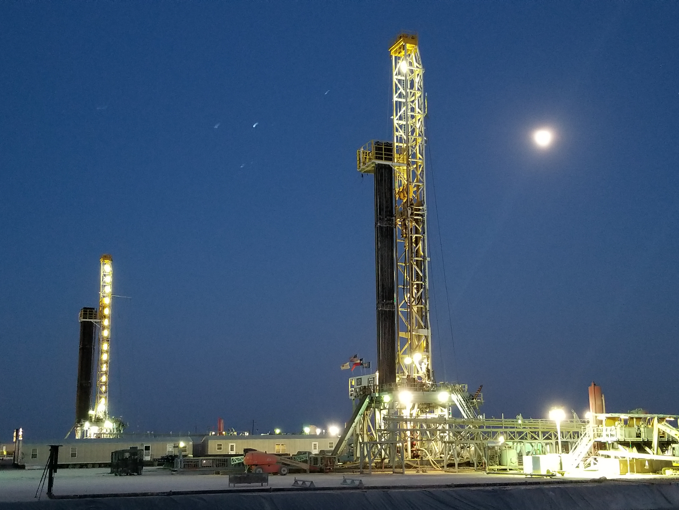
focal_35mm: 26
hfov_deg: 67.3
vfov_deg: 53.1
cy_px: 255
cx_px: 340
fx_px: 510
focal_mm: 4.3
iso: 400
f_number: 1.7
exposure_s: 1/10
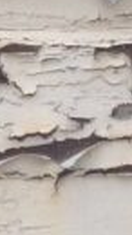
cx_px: -137
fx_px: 2187
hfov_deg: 3.4
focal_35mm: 351
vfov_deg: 6.2
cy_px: 152
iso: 50
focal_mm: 4.28
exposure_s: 1/717
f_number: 2.4
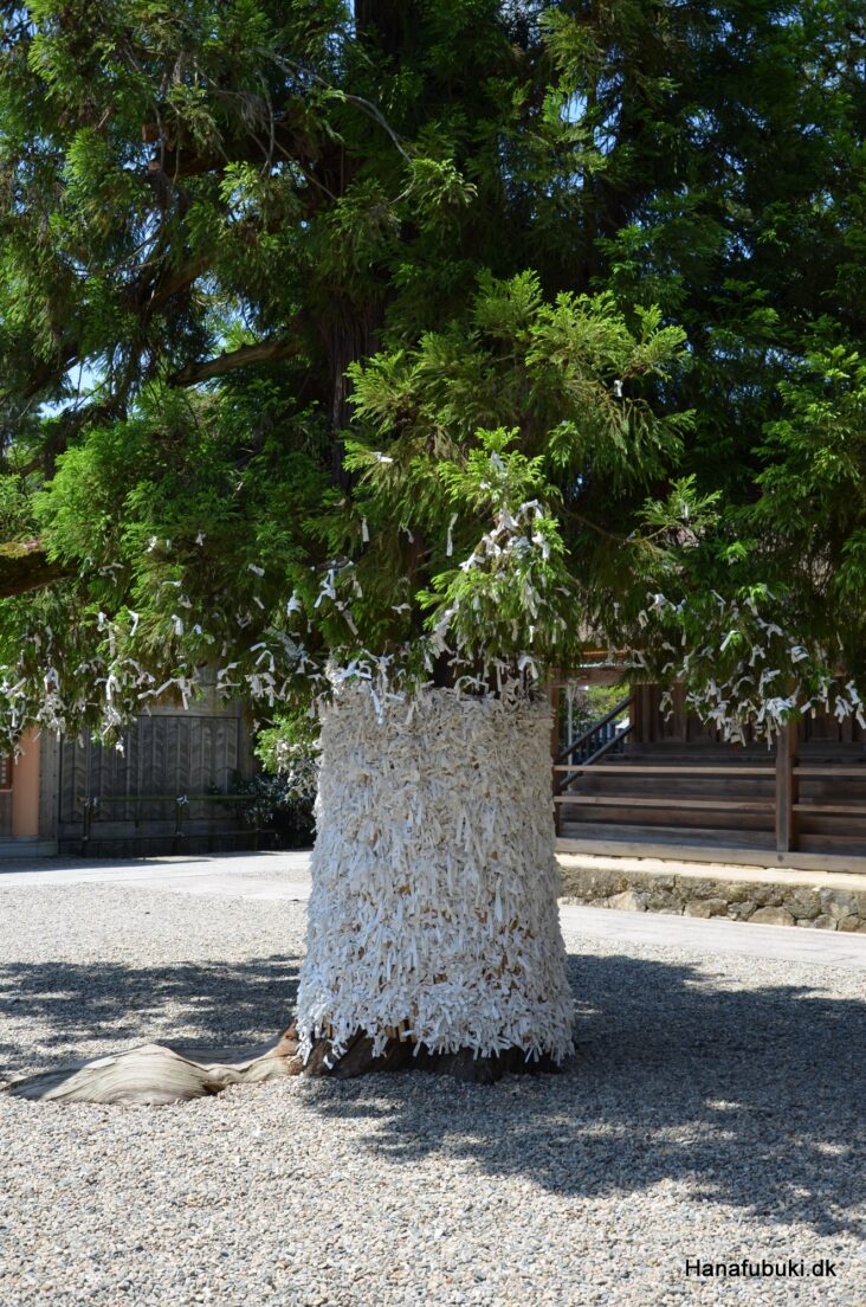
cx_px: 433
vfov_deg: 49.6
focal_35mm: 39
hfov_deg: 34.1
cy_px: 654
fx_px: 1412
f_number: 6.3
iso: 100
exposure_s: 1/250
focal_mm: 26
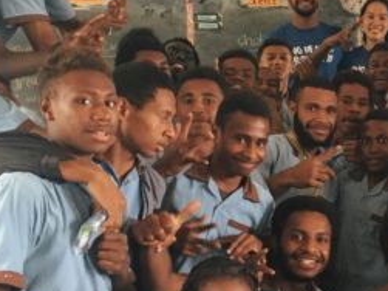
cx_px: 413
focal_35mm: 89
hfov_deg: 21.1
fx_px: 997
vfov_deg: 16.6
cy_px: 137
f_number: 2.2
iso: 160
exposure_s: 1/33
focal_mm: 4.15
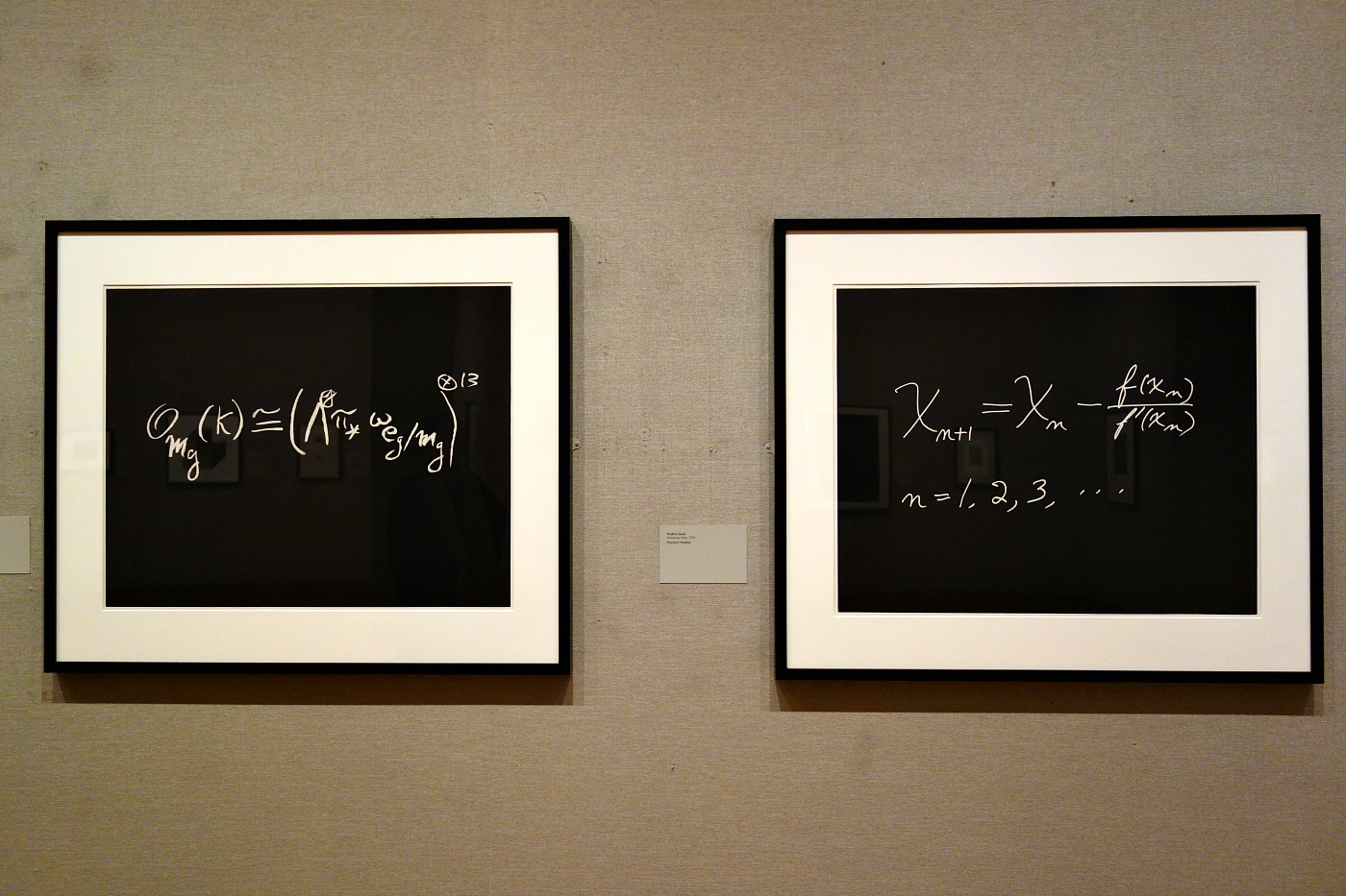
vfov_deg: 46.4
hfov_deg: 65.5
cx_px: 673
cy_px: 448
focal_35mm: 28
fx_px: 1047
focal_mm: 10.4
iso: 320
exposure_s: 1/30
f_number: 1.8
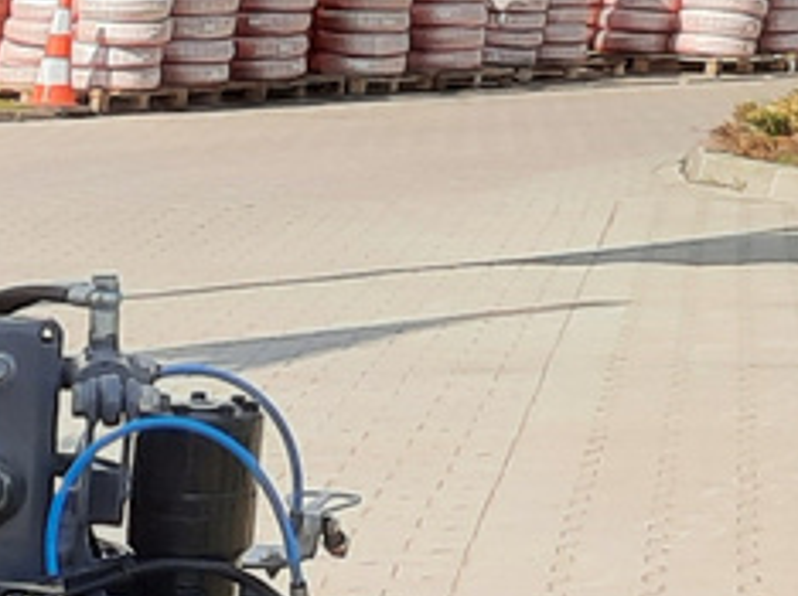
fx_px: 3938
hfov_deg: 10.1
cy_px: 1103
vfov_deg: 8.3
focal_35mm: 171
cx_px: -1105
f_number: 2
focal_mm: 4.6
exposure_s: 1/360
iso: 32
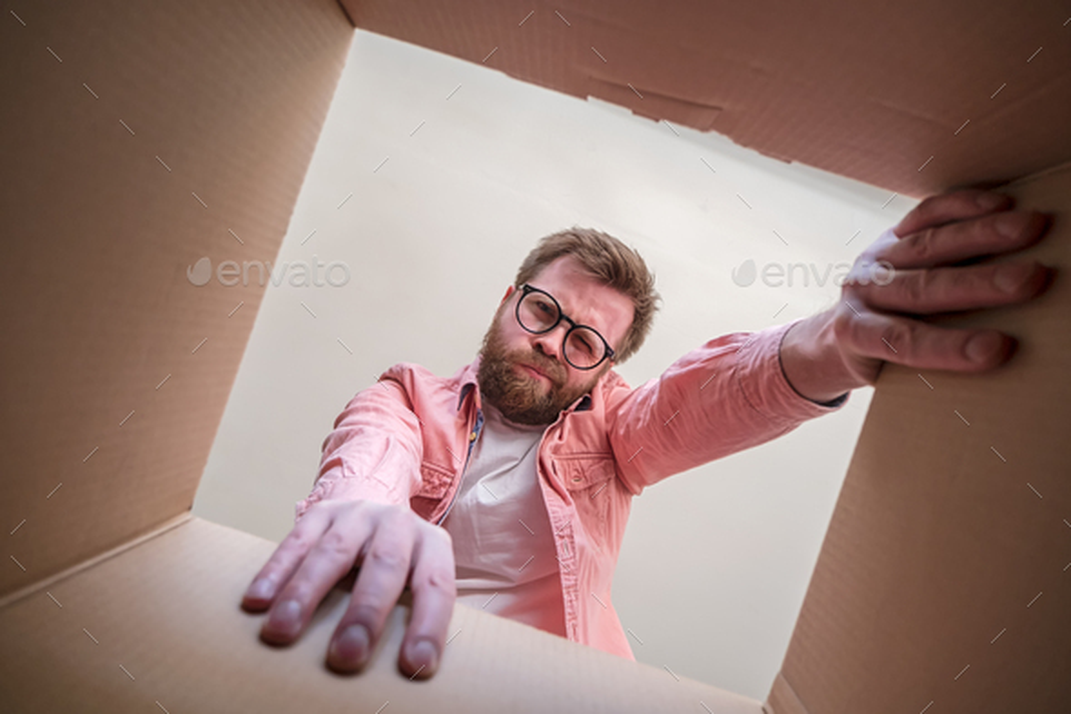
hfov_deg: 76.1
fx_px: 684
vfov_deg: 55.1
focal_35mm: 23
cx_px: 536
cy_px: 357
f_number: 3.5
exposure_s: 1/125
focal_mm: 15
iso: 640
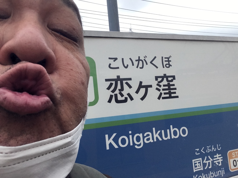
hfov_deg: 58.4
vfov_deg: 45.4
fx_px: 213
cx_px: 119
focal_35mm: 31
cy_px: 89
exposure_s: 1/947
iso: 50
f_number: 2.4
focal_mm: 2.15
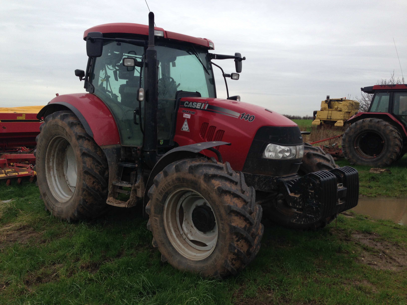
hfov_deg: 55.4
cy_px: 152
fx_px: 388
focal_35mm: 33
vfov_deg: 42.9
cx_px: 204
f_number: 2.4
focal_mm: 4.12
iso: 50
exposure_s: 1/516
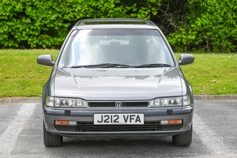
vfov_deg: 13.1
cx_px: 118
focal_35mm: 105
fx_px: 691
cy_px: 79
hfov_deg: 19.4
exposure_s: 1/320
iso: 200
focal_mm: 105
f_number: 8
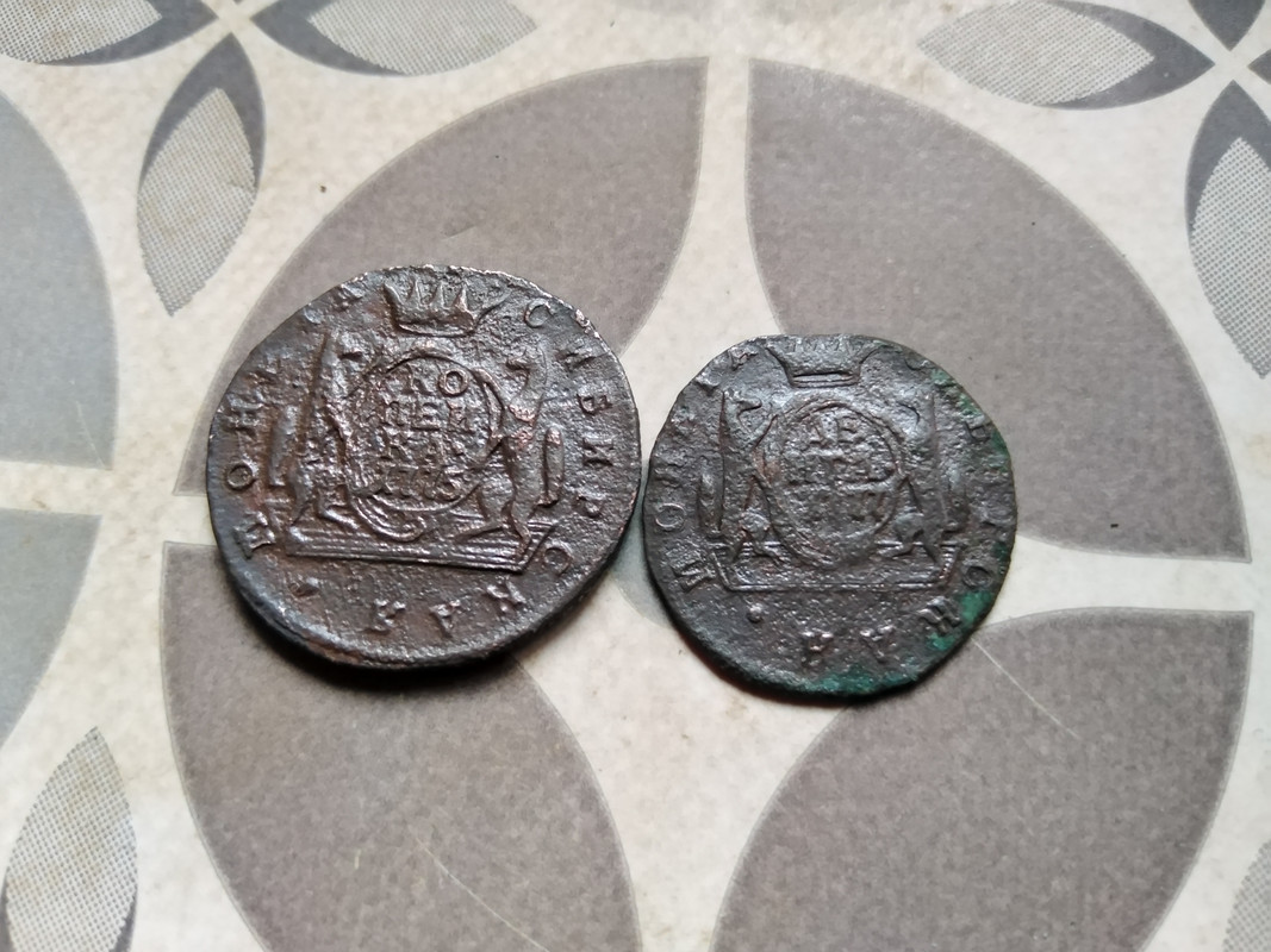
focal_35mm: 26
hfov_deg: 67.3
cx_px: 636
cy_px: 476
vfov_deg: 53.1
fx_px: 955
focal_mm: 3.59
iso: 388
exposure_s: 1/24
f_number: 1.8
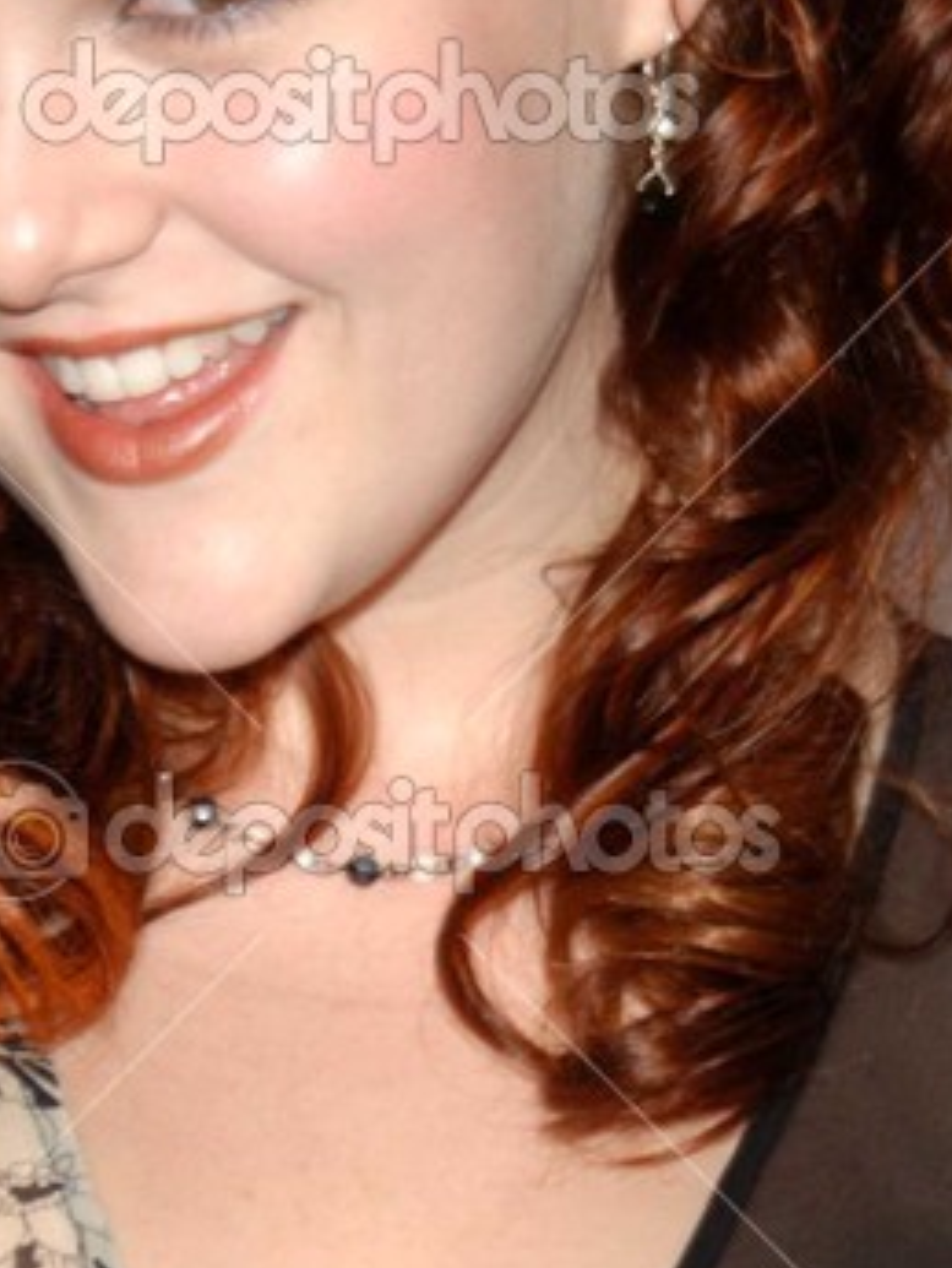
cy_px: 836
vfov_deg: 6.2
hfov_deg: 4.6
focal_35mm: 320
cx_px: 360
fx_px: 11742
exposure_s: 1/180
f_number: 5.6
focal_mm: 75
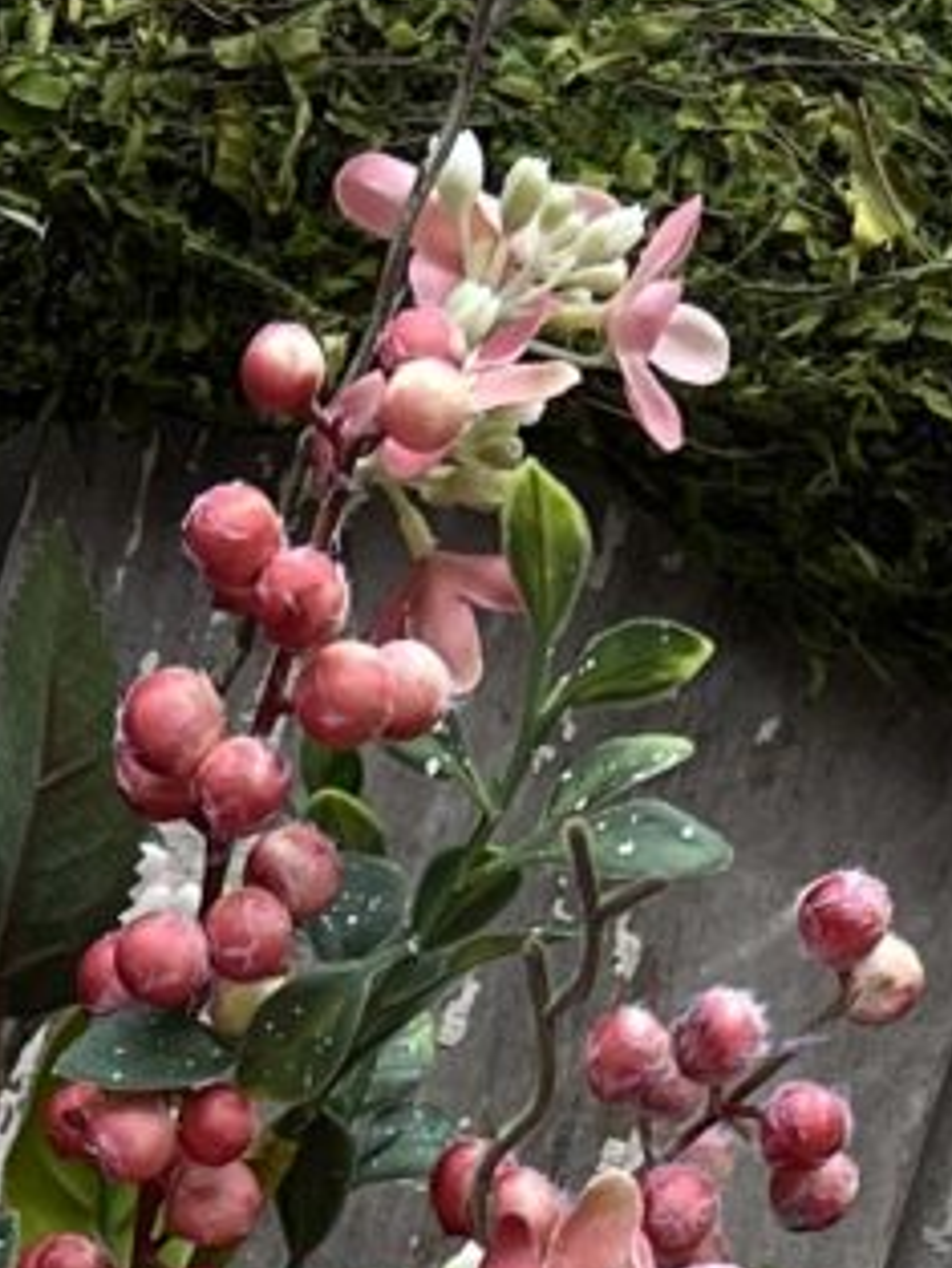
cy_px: 2269
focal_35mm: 170
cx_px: -369
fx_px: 6229
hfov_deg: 8.6
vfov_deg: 10.9
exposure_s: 1/441
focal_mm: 5.1
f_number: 1.6
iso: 32
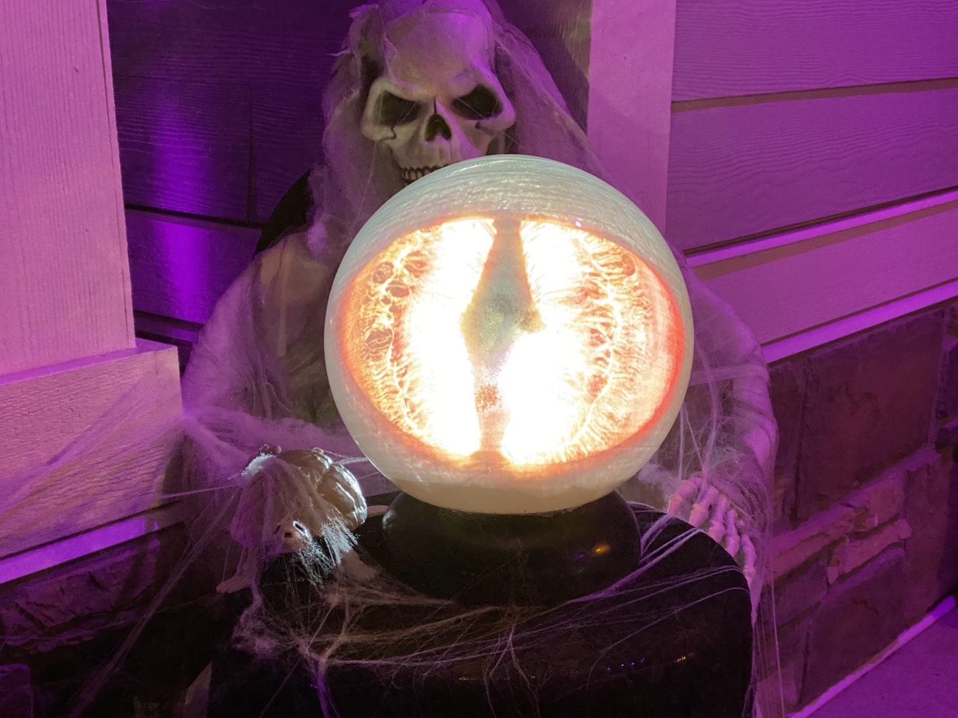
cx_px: 464
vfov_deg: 26.6
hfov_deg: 34.9
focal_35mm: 55
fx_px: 1522
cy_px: 367
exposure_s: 1/30
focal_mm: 6
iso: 800
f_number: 2
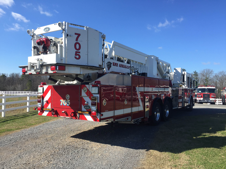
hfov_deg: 61.7
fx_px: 189
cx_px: 113
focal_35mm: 29
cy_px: 84
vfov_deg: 48.2
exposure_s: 1/1041
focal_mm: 4.15
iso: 32
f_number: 2.2
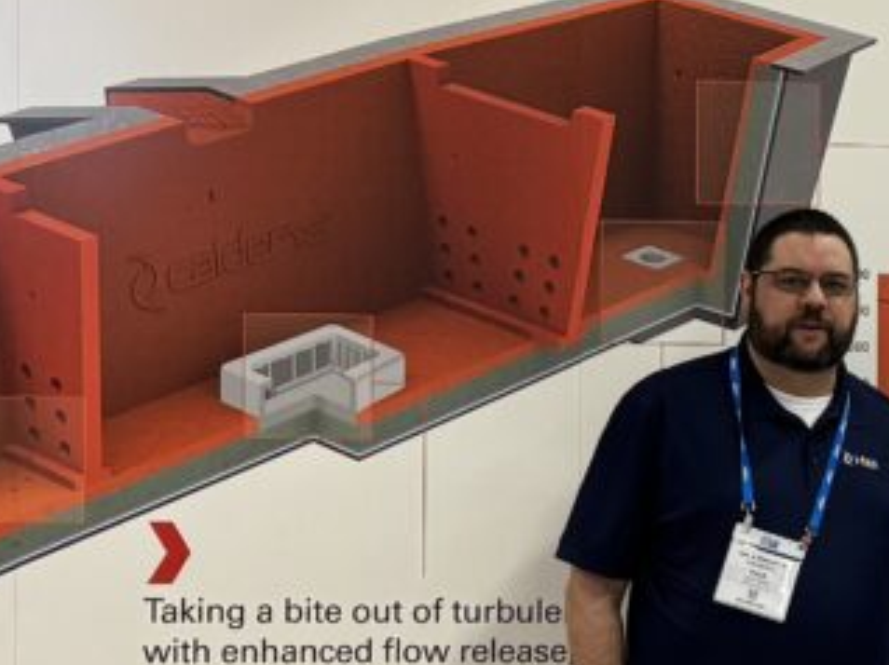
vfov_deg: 12.7
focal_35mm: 116
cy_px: 467
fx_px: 2977
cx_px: 875
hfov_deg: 16.6
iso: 160
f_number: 1.78
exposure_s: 1/120
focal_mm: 6.76
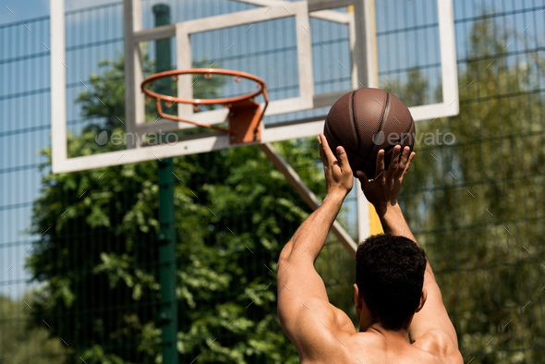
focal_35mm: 135
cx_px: 272
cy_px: 182
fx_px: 2045
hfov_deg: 15.2
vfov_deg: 10.2
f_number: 5.6
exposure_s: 1/800
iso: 100
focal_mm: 135
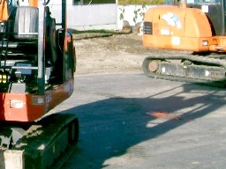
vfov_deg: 16.2
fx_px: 588
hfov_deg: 20.3
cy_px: 24
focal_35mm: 90
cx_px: -48
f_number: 4.8
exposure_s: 1/381
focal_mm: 6
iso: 80
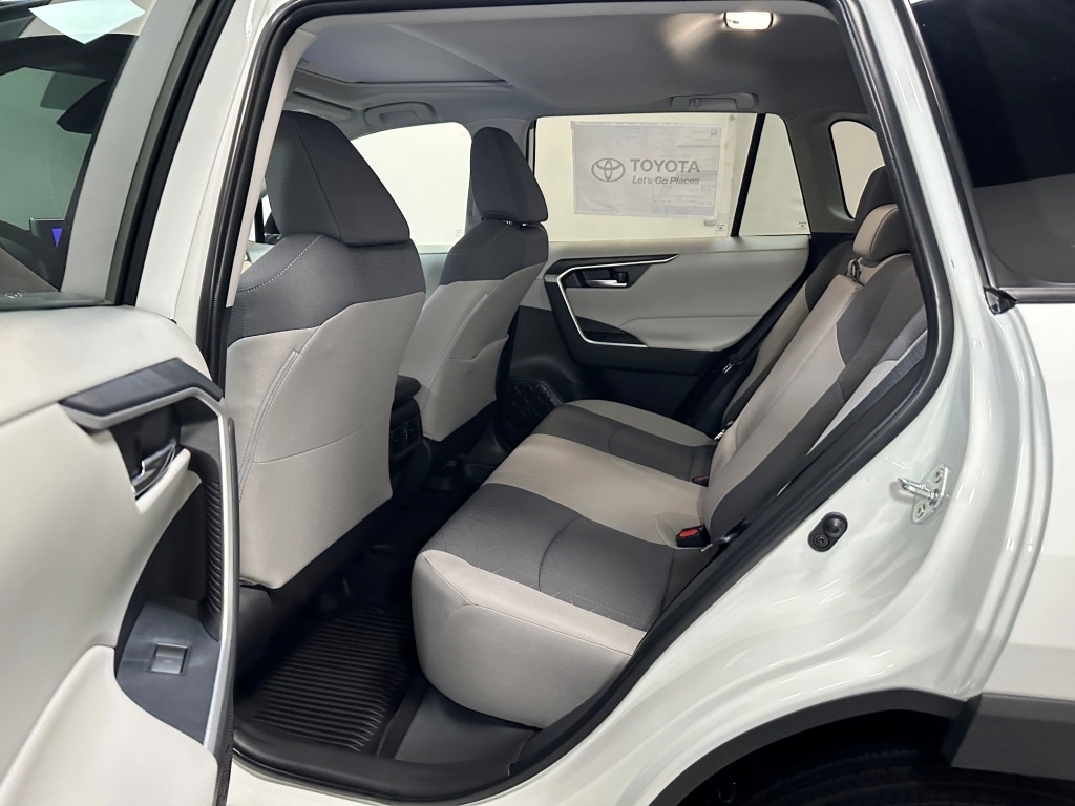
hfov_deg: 71.6
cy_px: 403
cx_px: 538
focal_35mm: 24
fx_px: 745
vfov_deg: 56.8
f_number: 1.78
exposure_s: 1/60
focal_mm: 6.86
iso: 640
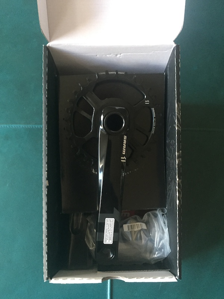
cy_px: 150
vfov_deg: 61.7
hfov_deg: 48.2
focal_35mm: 29
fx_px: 250
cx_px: 112
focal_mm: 4.15
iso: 250
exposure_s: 1/24
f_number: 2.2
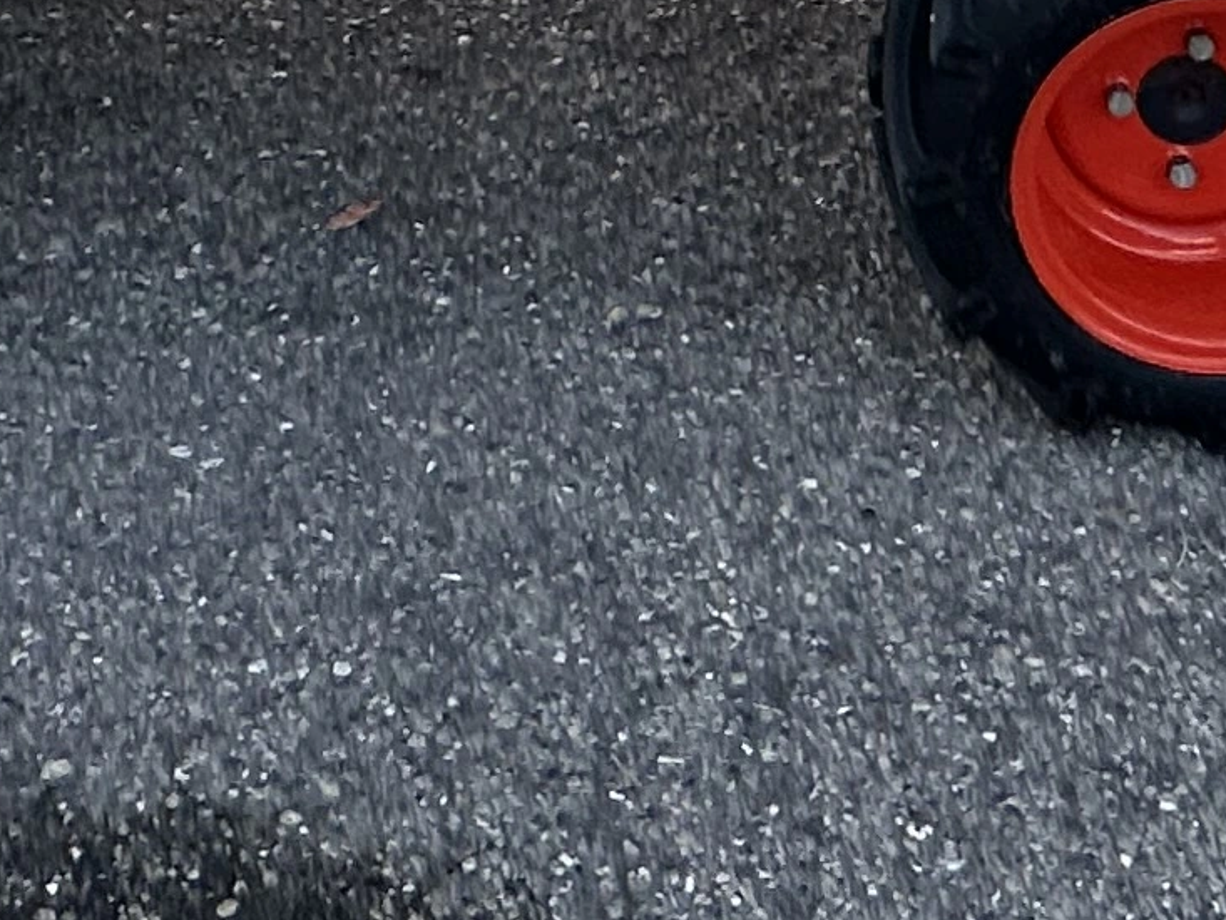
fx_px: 2728
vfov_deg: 13.9
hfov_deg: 25.2
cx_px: 376
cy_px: -1255
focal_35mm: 77
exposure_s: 1/204
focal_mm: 2.22
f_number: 2.2
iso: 40
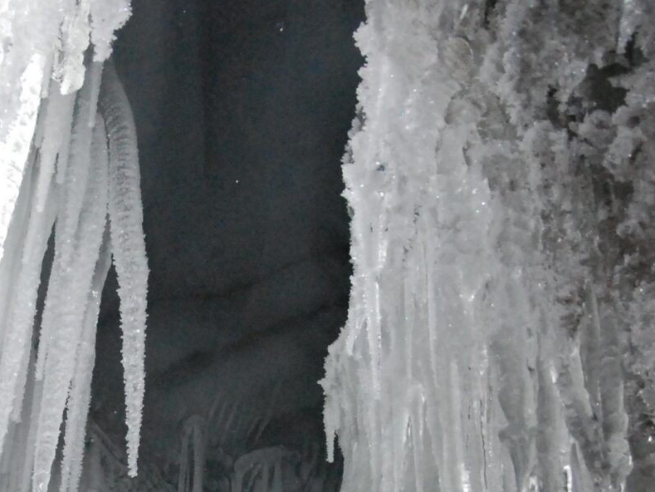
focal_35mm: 75
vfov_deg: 18.5
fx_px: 1419
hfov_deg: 25.6
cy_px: 613
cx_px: 143
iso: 1600
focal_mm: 16
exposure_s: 1/25
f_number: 3.5
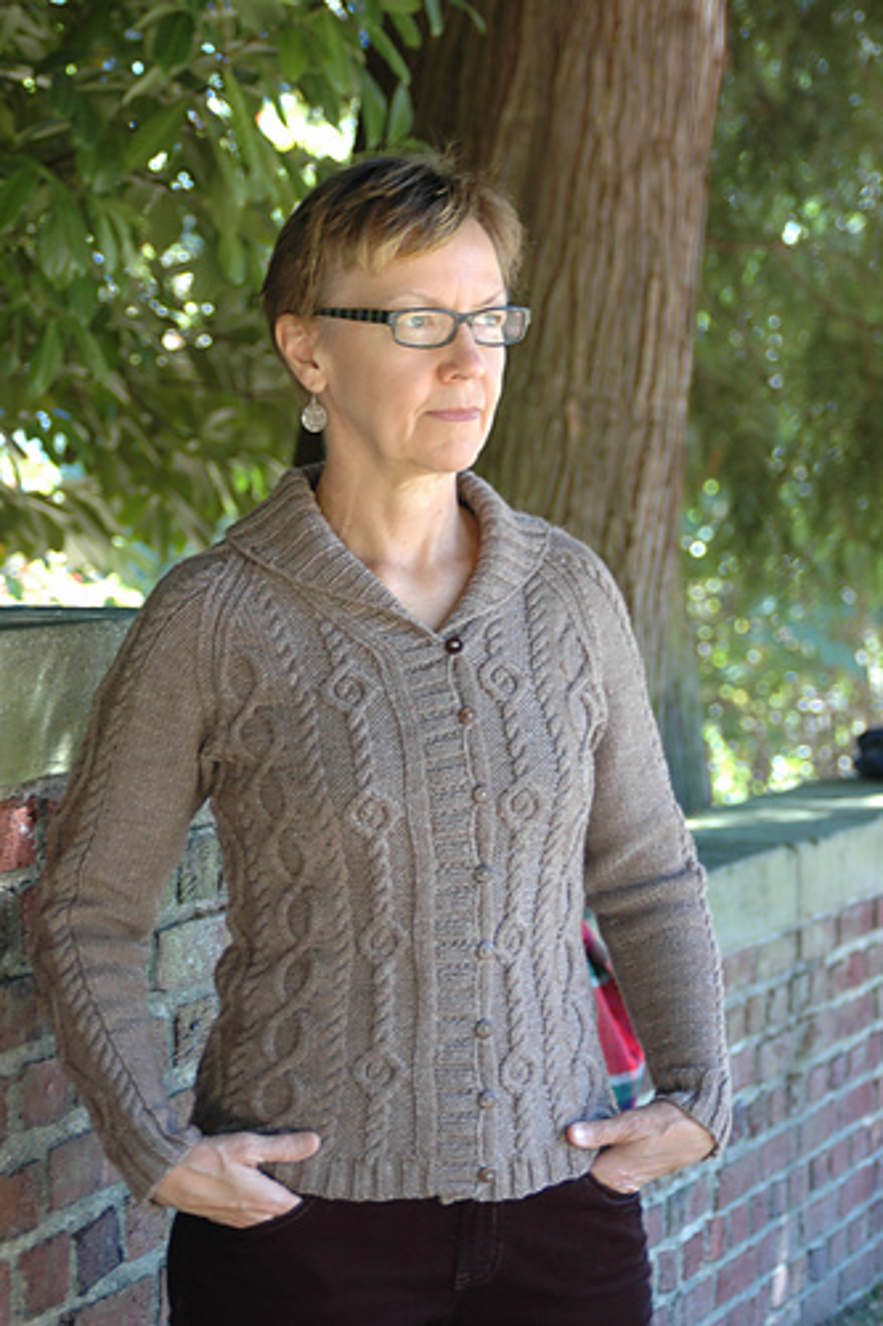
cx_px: 442
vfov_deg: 24.6
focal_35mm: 82
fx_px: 3037
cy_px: 663
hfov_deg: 16.5
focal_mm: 55
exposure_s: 1/50
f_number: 4.2
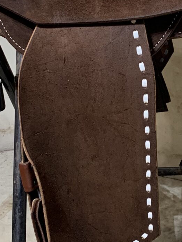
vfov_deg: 20.5
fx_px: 667
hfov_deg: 15.3
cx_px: 184
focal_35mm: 95
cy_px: 70
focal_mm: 4.25
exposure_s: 1/60
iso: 125
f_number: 1.8
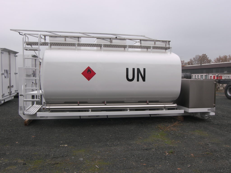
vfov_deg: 42.9
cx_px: 116
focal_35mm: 33
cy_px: 86
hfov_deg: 55.4
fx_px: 220
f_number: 3.2
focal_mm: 6.9
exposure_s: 1/125
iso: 50
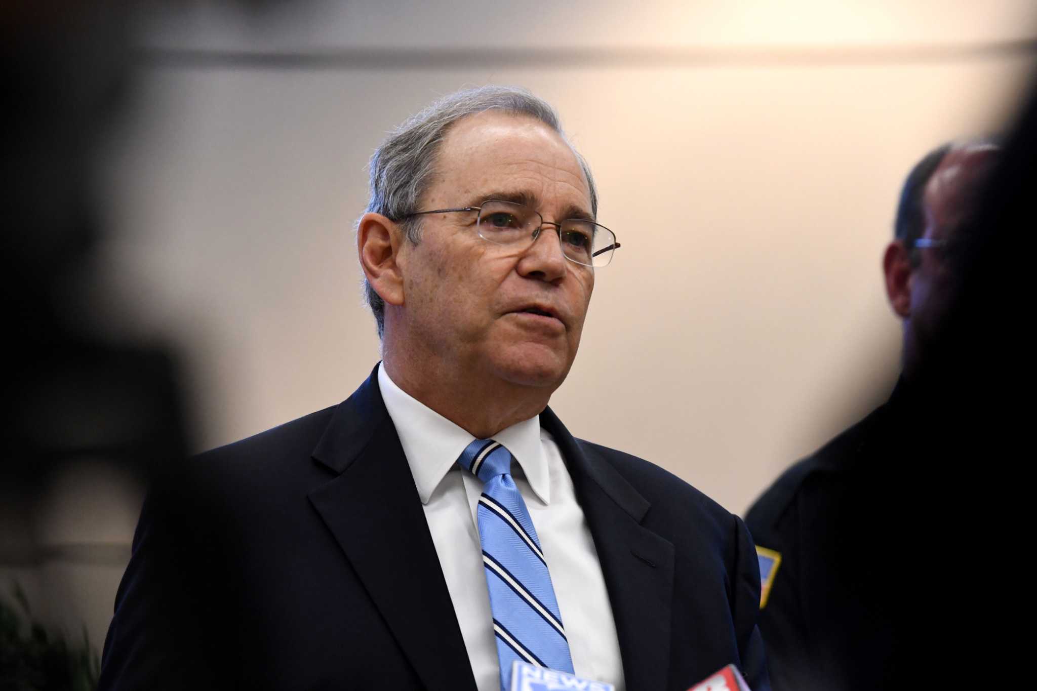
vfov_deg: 5.2
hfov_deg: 7.8
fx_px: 7560
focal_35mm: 262
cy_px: 346
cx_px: 518
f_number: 3.5
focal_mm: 175
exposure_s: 1/500
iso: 3200
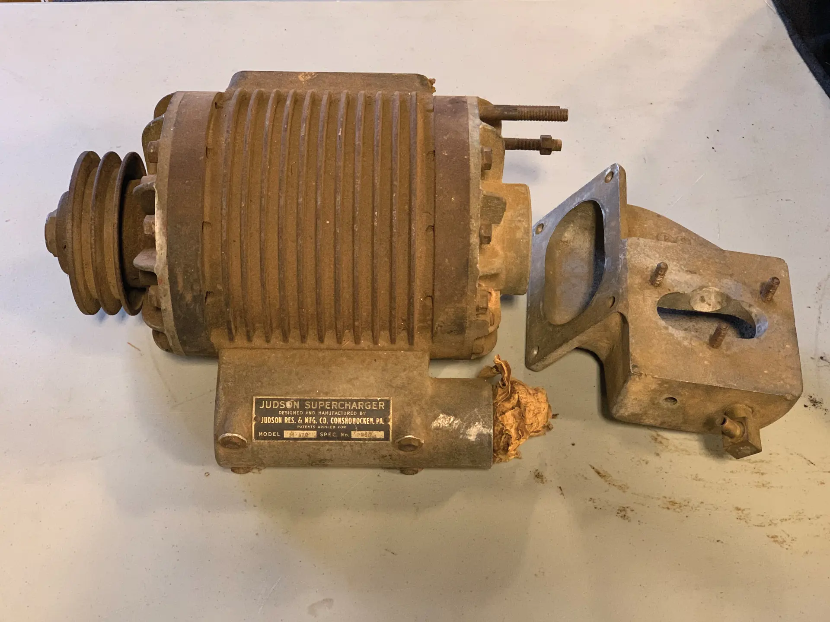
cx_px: 415
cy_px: 311
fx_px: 1247
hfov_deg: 36.8
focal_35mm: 52
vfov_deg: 28.0
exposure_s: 1/60
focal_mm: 6
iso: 320
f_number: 2.4
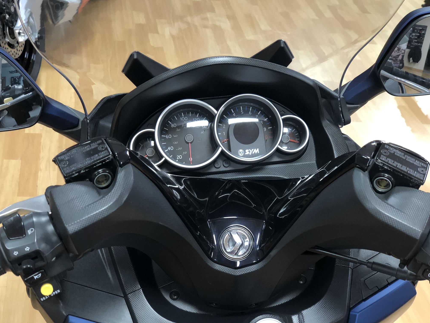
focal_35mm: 53
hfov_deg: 36.2
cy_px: 161
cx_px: 214
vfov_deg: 27.5
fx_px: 658
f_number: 2.4
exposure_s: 1/25
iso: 160
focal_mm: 6
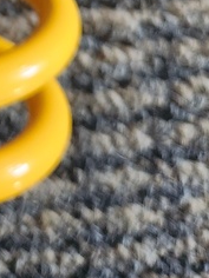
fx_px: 628
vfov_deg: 20.6
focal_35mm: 78
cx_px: -79
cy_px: -161
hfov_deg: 17.5
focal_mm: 5.4
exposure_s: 1/120
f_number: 1.8
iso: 500
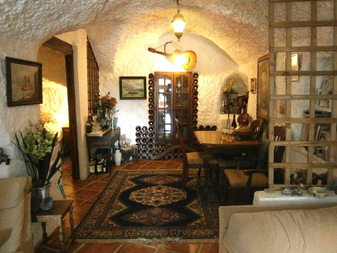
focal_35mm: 26
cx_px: 168
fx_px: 253
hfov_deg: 67.3
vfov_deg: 53.1
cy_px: 126
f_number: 2.8
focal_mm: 4.7
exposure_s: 1/25
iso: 800
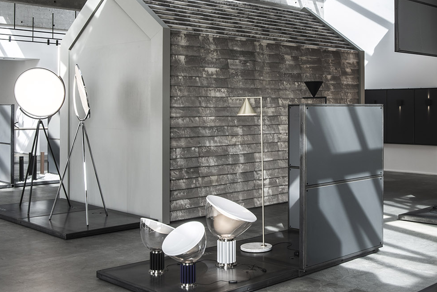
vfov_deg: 25.9
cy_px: 98
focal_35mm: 52
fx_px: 631
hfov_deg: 37.8
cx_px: 285
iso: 100
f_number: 22
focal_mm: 30
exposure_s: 1/4
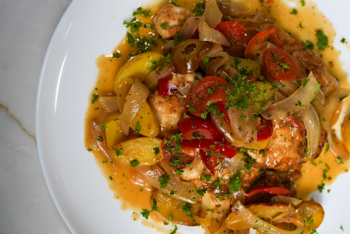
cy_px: 117
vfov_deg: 37.9
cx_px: 175
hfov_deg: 54.4
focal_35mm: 35
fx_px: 340
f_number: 5.6
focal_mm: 35
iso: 400
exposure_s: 1/160
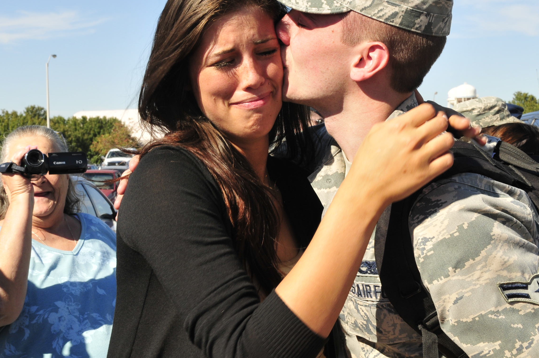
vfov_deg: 18.9
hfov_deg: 28.0
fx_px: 1077
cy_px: 144
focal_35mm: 72
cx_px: 216
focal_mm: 34
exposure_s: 1/250
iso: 400
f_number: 13
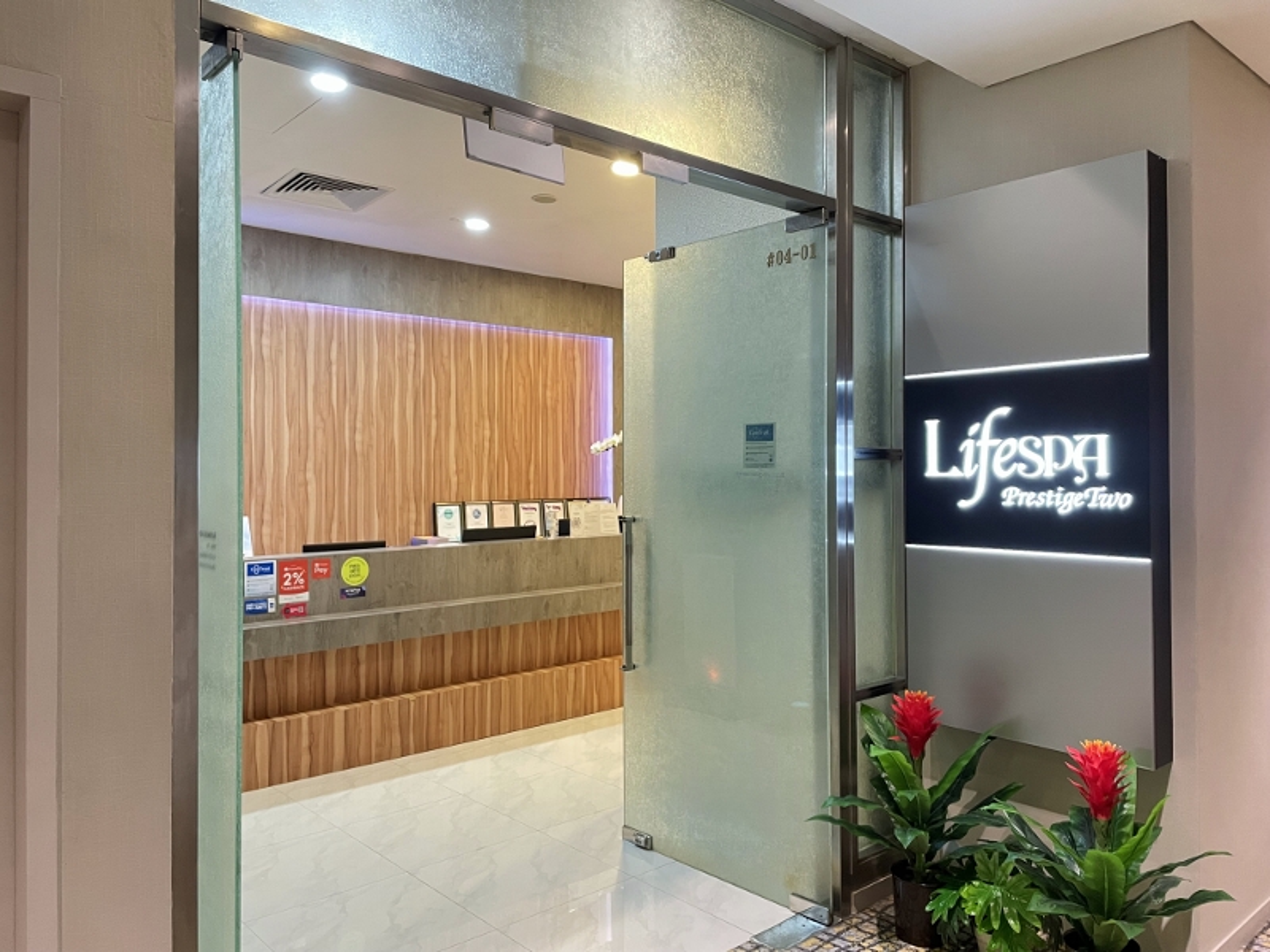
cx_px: 635
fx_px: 954
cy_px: 476
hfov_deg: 67.3
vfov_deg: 53.1
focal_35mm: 26
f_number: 1.6
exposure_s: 1/33
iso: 400
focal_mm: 4.2
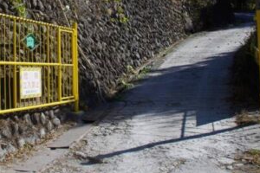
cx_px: 51
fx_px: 390
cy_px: 30
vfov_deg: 24.6
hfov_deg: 35.6
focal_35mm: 54
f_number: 7.1
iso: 200
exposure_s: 1/320
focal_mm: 18
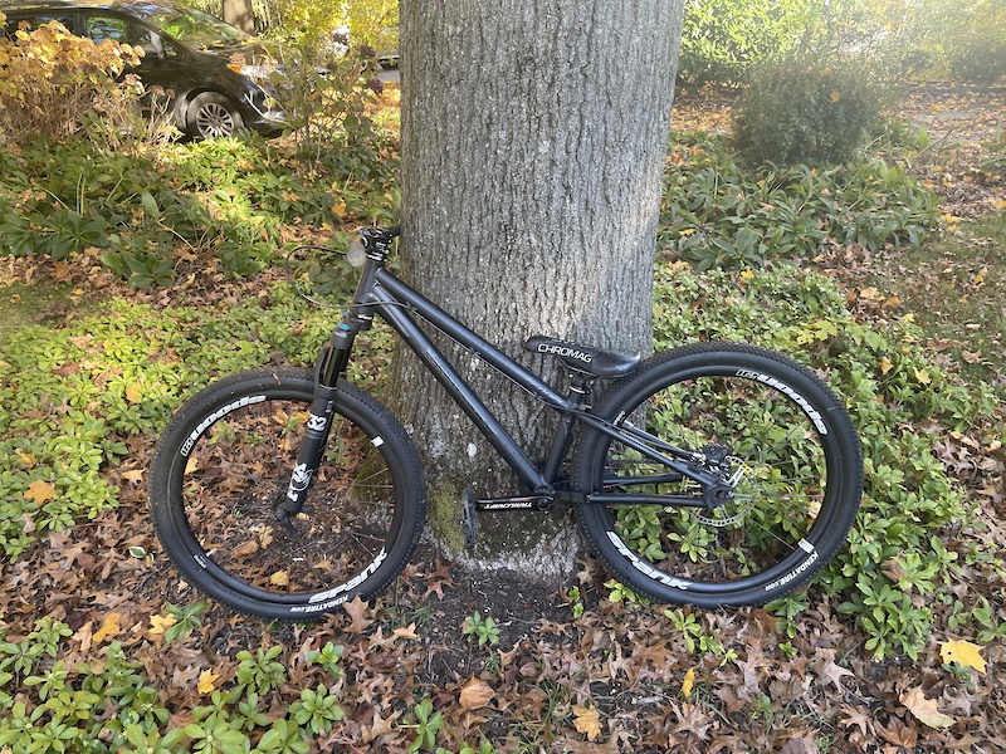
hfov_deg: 67.3
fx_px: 756
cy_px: 377
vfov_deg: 53.1
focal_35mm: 26
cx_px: 503
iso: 50
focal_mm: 4.2
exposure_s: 1/121
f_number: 1.6
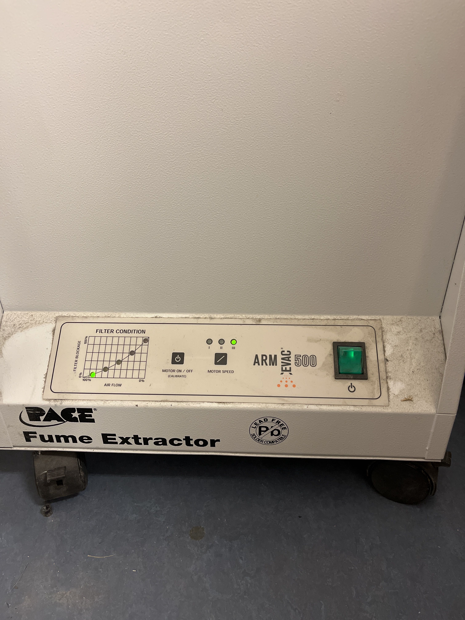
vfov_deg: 67.3
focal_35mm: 26
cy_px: 310
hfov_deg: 53.1
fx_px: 466
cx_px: 232
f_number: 1.6
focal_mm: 5.1
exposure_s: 1/50
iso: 400
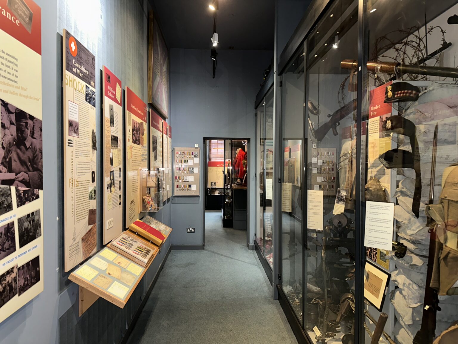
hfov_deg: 71.6
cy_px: 172
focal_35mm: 24
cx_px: 229
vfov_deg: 56.8
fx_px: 318
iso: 125
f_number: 1.78
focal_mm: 6.86
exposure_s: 1/13
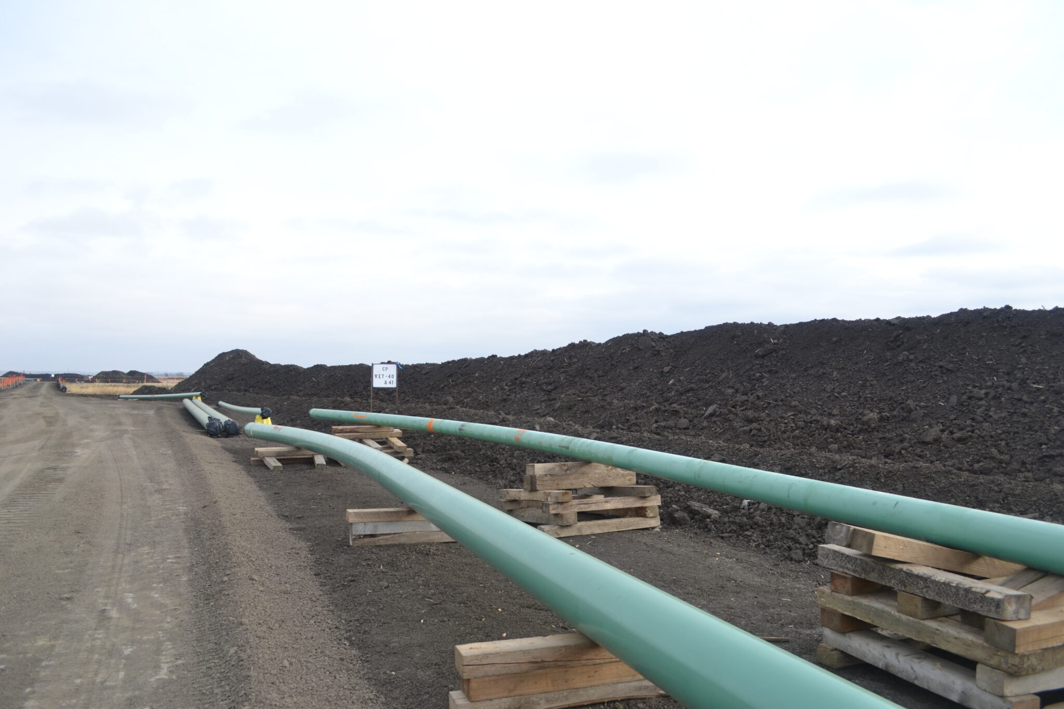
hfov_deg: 67.4
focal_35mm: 27
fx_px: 798
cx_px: 532
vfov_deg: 47.9
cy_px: 354
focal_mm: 18
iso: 100
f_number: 6.3
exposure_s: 1/160
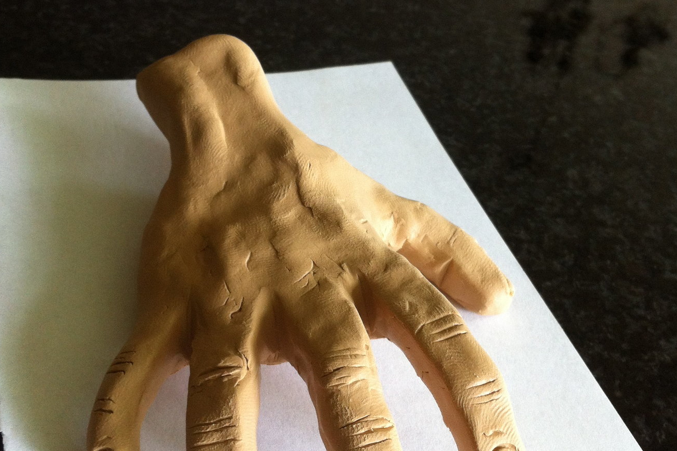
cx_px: 330
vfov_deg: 26.0
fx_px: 978
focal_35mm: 52
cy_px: 191
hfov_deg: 38.2
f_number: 2.8
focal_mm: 3.85
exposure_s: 1/17
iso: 100
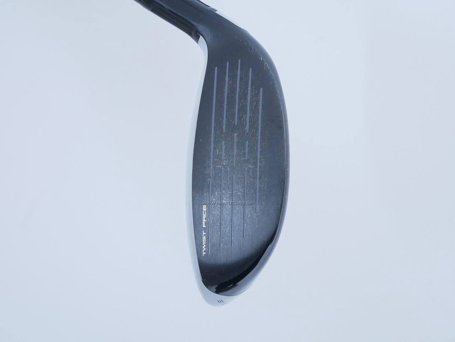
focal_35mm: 50
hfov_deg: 38.2
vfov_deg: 29.1
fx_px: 657
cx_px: 228
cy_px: 171
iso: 1600
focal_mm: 25
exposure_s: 1/60
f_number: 4.5
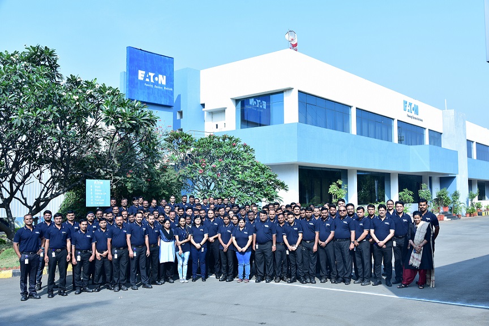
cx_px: 244
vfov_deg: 38.9
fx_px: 462
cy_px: 163
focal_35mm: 34
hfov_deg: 55.8
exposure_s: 1/160
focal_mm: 34
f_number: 8
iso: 160
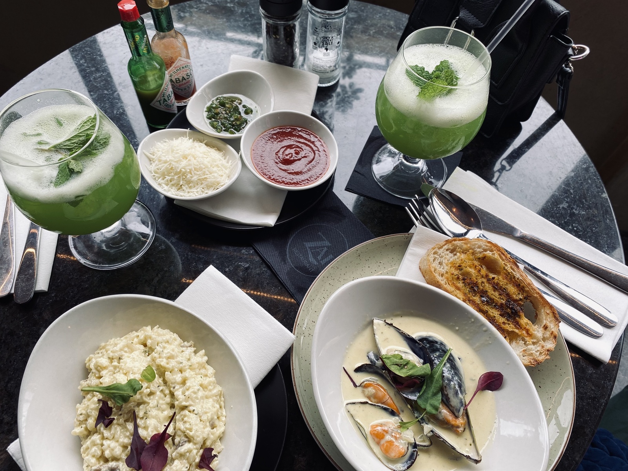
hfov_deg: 67.3
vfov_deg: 53.1
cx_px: 314
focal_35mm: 26
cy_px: 236
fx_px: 472
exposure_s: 1/100
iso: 50
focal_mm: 4.25
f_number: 1.8
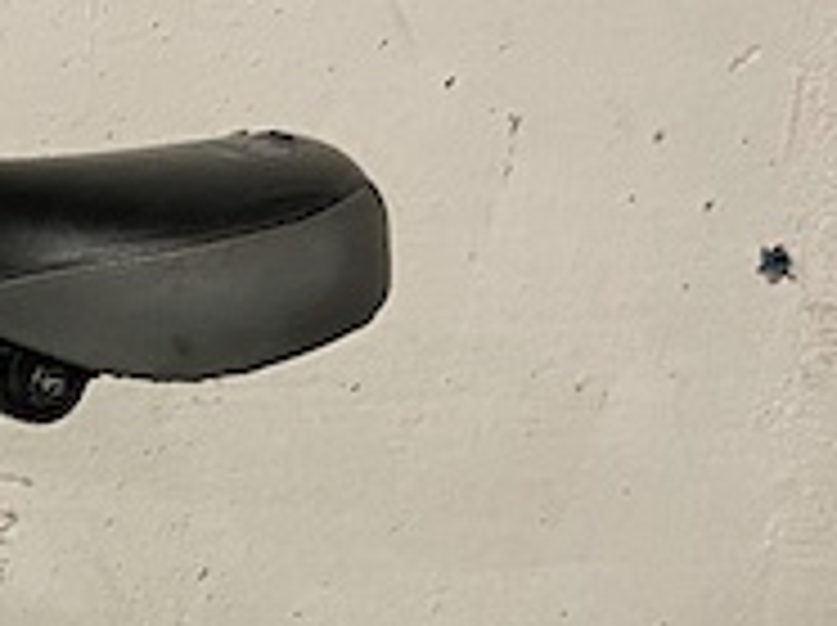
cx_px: -621
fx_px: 2705
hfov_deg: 15.4
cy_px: 698
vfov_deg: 12.9
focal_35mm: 112
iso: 640
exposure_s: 1/30
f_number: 1.8
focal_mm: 4.25
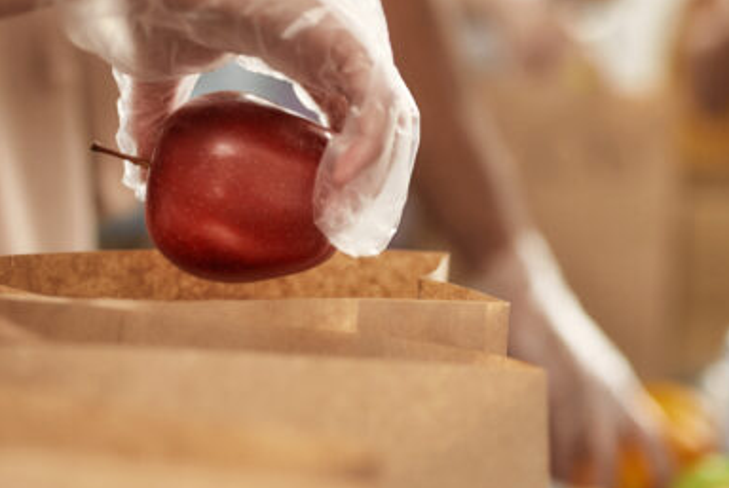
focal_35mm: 100
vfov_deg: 13.7
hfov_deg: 20.4
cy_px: 179
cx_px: 285
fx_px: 2027
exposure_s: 1/125
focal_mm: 50
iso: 800
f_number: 2
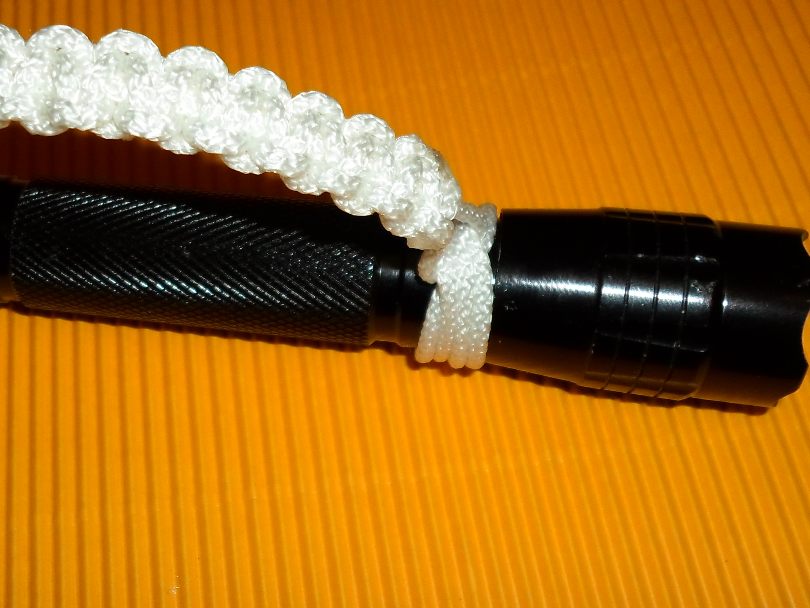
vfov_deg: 32.9
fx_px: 1030
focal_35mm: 44
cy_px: 326
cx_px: 243
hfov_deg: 42.1
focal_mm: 4.5
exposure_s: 1/8
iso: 100
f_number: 9.2
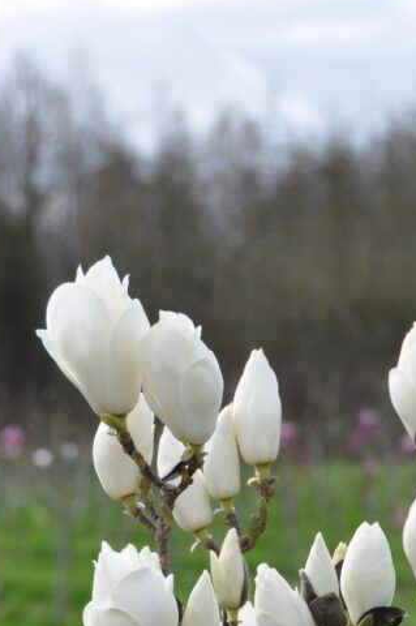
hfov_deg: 7.1
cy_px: 528
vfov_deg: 10.7
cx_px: 344
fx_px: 3335
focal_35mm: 192
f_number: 6.3
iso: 200
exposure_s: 1/640
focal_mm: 60
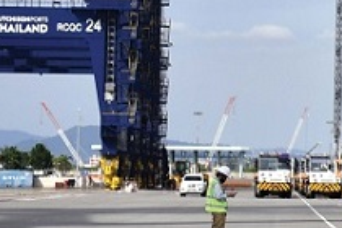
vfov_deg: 4.8
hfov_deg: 6.8
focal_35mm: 286
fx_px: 2717
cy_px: -81
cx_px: 814
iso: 71
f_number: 2
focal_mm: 50
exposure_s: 1/4000
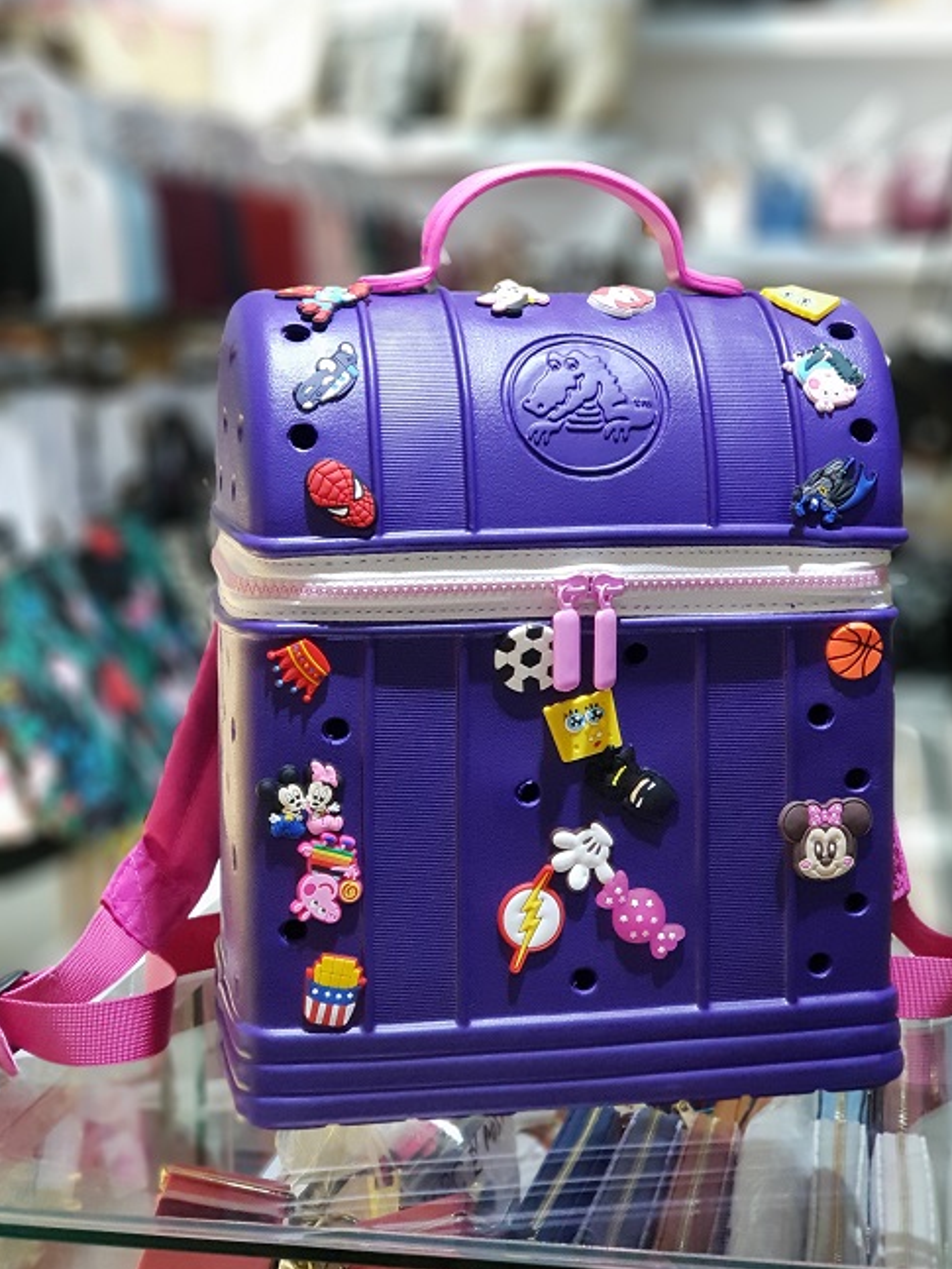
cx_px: 536
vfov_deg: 32.7
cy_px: 586
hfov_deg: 24.8
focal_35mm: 59
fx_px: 2162
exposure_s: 1/30
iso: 400
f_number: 2.4
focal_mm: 6
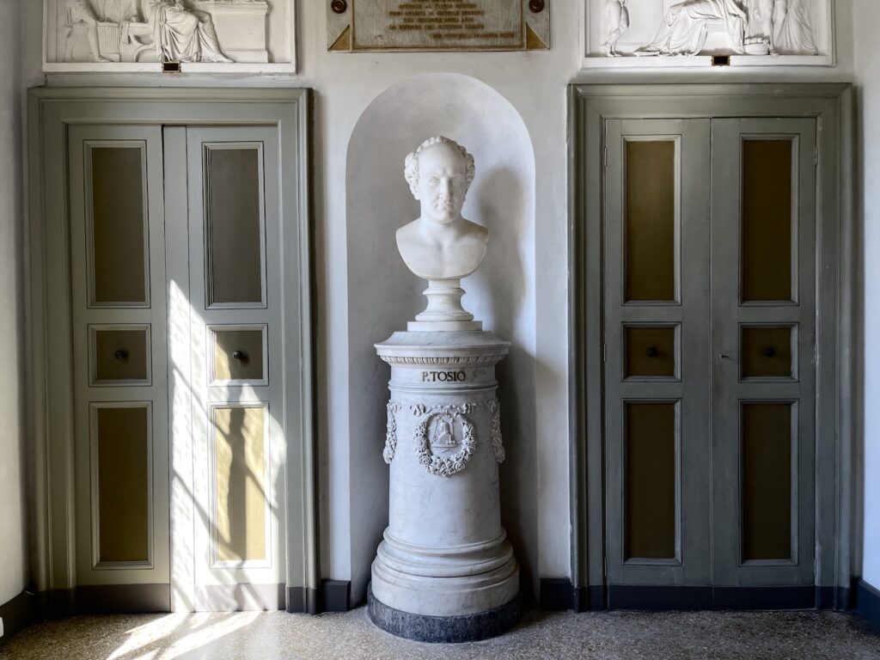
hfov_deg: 67.3
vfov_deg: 53.1
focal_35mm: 26
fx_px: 661
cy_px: 330
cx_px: 440
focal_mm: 5.1
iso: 32
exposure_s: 1/618
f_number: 1.6
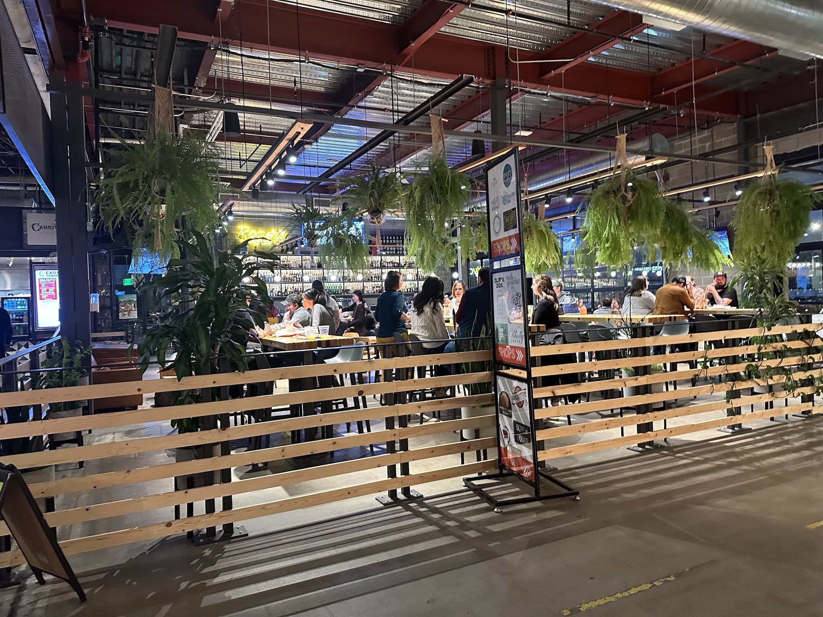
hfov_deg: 71.6
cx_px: 412
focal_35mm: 24
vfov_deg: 56.8
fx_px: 571
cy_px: 308
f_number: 1.78
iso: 800
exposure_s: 1/40
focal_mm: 6.86
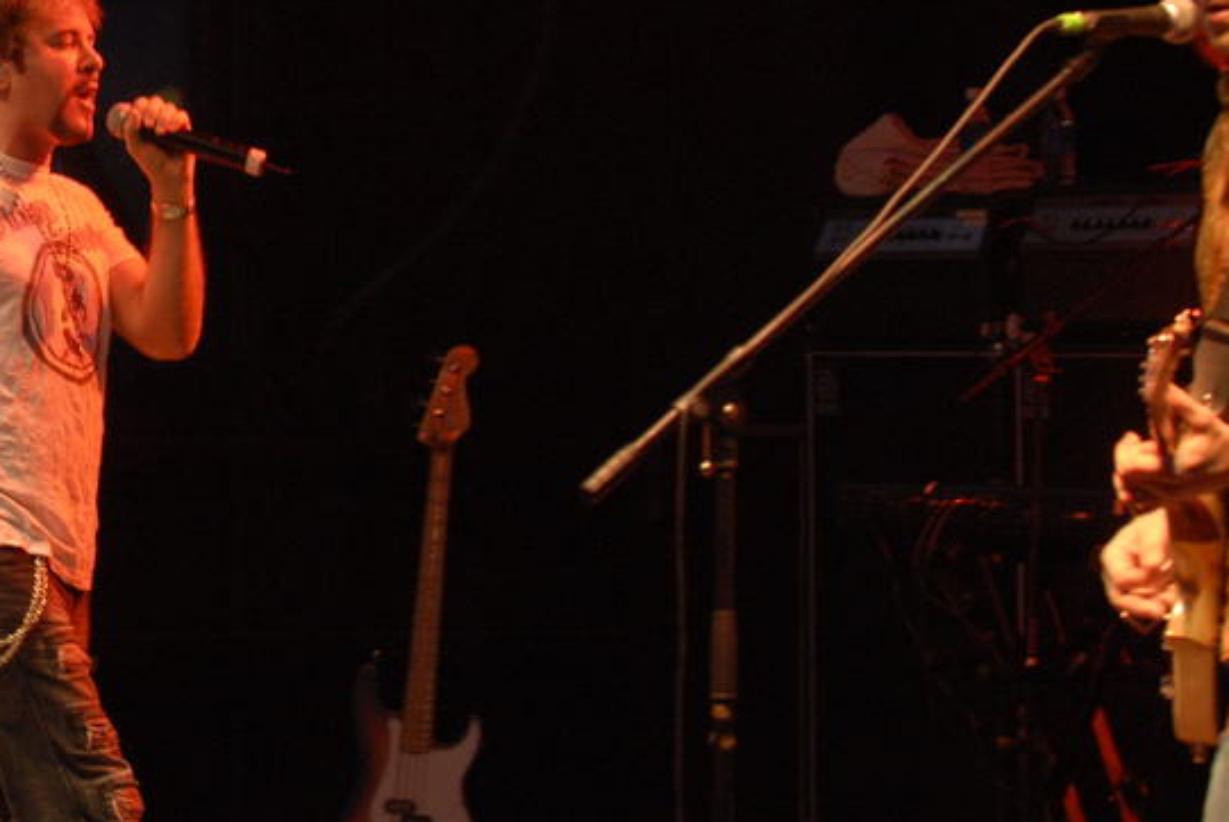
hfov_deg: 8.8
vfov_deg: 5.9
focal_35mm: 233
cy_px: 194
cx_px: -43
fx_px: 7963
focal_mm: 70
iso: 400
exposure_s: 1/60
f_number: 4.5
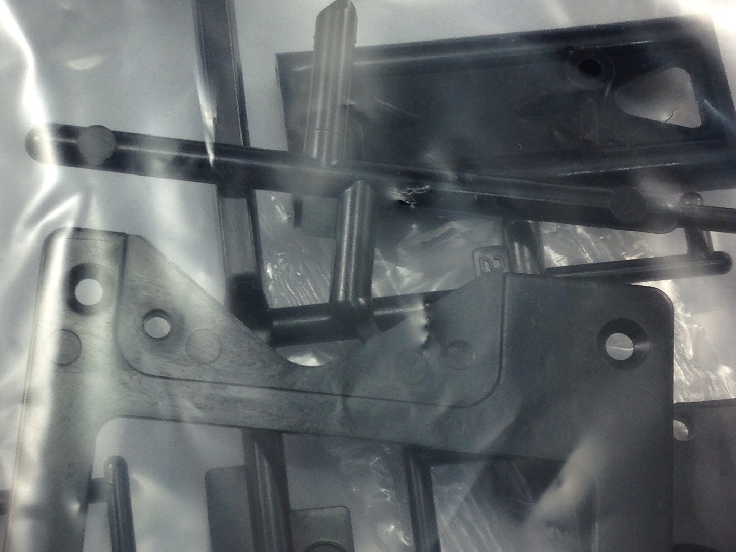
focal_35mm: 76
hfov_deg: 25.5
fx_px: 1616
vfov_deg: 19.4
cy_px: 212
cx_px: 225
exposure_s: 1/60
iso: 50
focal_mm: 4.13
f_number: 2.4
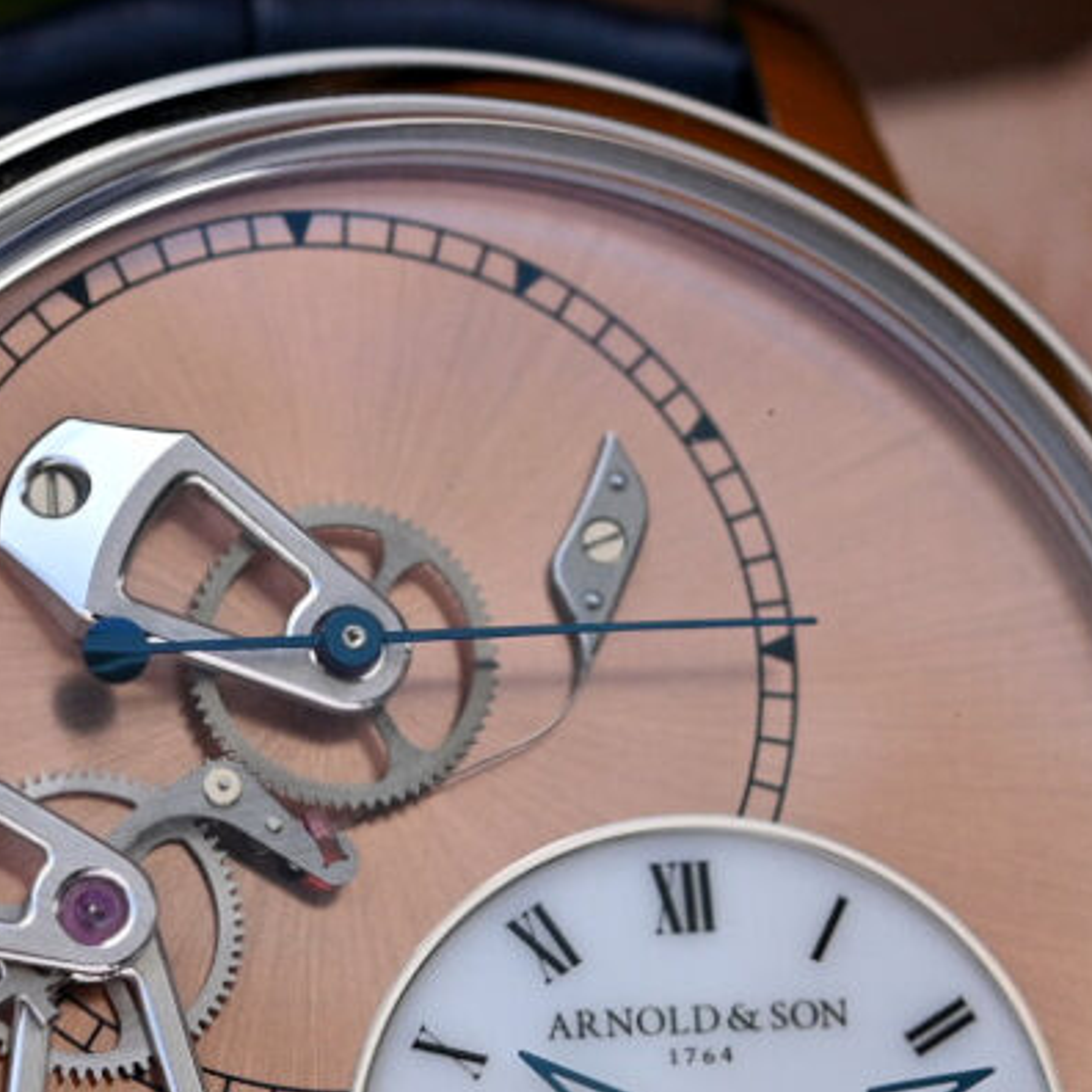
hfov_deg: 6.6
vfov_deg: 6.6
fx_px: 9422
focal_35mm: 264
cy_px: 1231
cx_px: 419
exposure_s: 1/1000
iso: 400
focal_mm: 60
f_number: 5.6
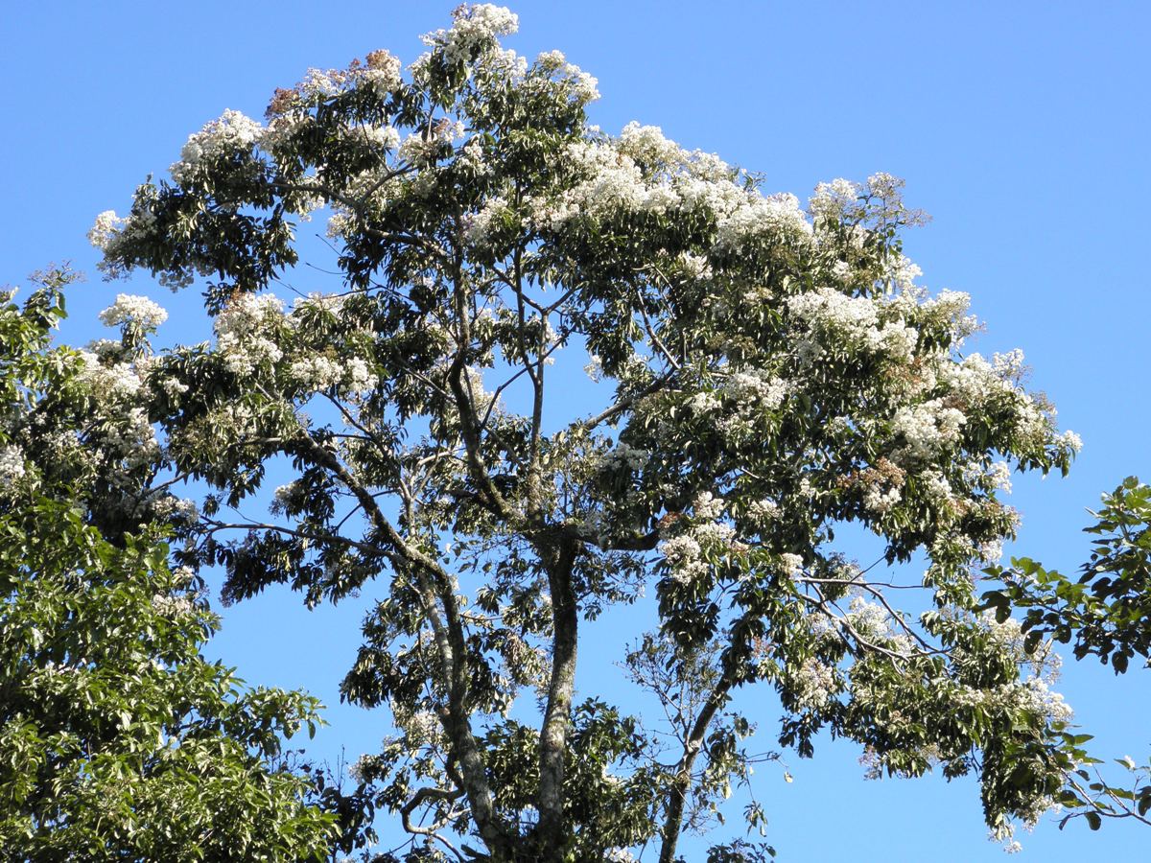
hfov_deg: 18.5
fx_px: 3525
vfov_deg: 14.0
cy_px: 432
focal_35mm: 106
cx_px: 576
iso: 100
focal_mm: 19
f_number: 4.7
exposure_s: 1/250
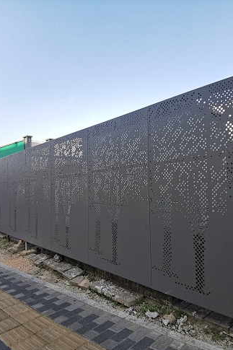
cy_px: 178
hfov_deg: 53.0
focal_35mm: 24
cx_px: 130
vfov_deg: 73.8
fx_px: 233
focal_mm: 2.26
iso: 50
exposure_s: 1/133
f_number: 2.2
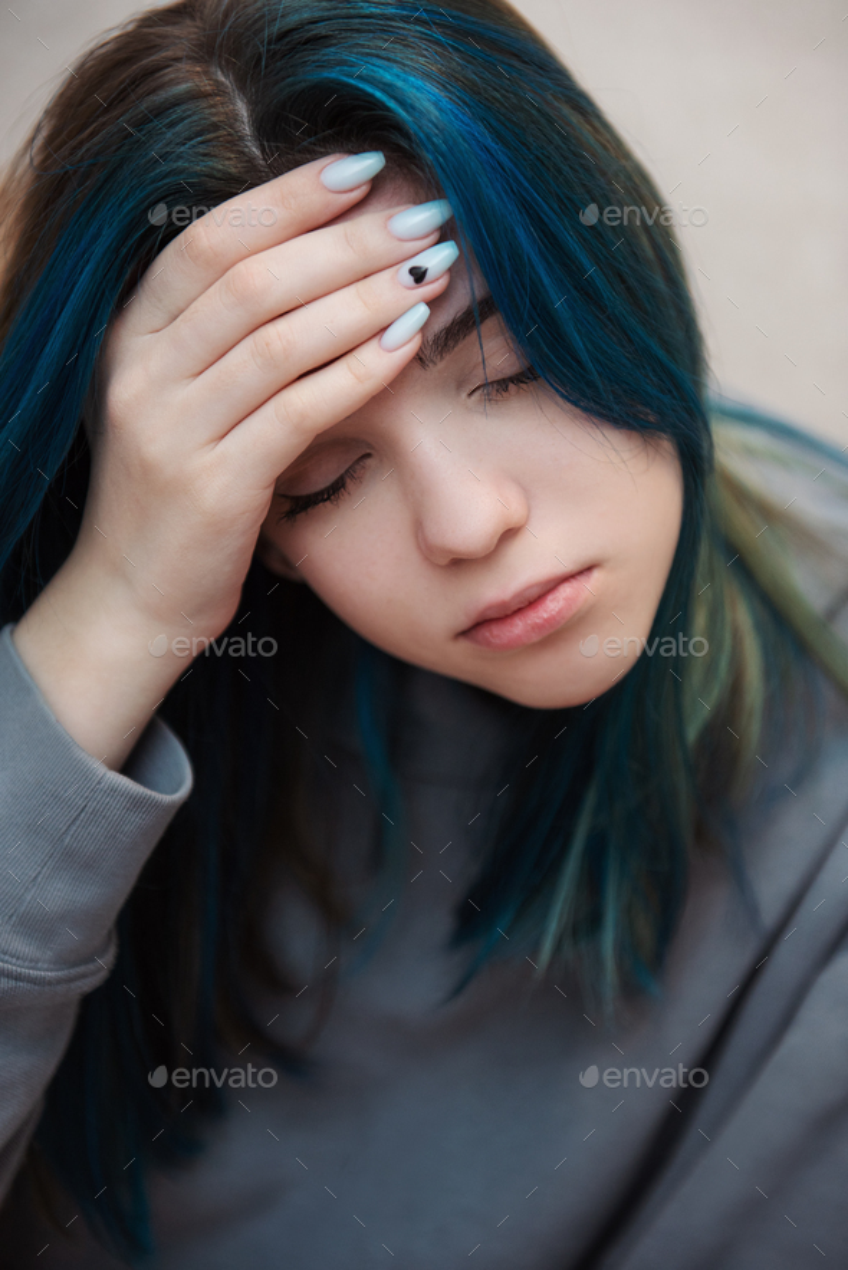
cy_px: 635
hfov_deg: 19.5
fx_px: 2471
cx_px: 424
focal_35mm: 70
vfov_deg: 28.8
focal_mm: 70
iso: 320
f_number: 3.2
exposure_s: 1/80
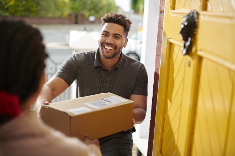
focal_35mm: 50
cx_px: 118
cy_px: 78
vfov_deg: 27.0
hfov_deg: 39.6
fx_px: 326
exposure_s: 1/200
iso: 64
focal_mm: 50
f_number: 2.2
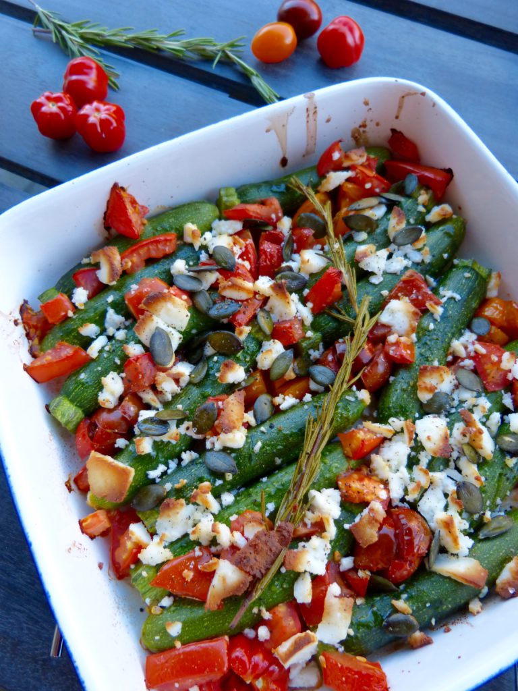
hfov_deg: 53.1
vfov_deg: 67.3
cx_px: 259
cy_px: 346
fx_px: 519
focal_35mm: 26
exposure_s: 1/60
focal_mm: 4.5
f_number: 2.8
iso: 125
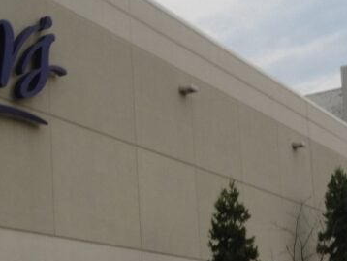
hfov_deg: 19.6
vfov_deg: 14.7
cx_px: 201
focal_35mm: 100
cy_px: 221
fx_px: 1003
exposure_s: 1/136
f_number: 2.4
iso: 64
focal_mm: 4.28
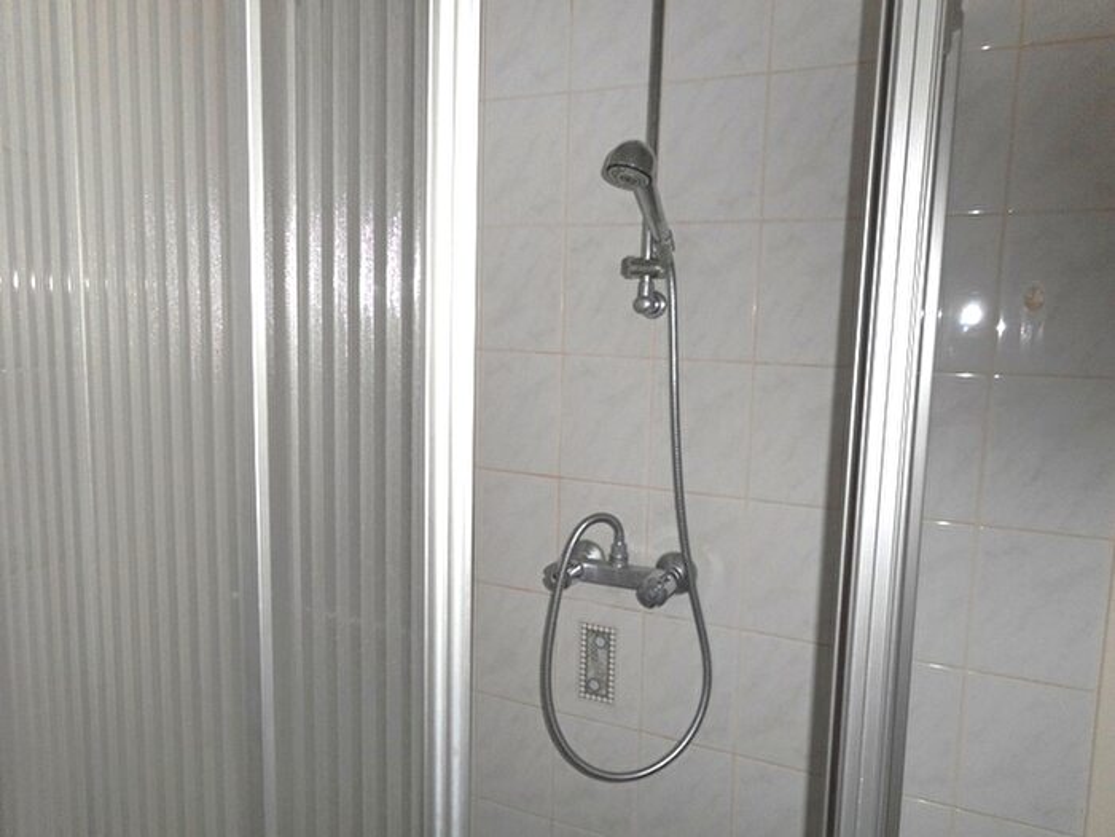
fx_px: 805
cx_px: 558
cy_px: 418
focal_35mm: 25
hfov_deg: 69.4
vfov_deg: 54.9
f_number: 3.7
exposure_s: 1/25
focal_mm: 4.5
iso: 80
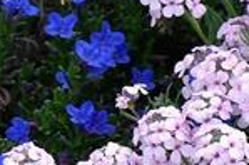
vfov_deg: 1.5
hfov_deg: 2.3
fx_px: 6253
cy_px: 161
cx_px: -401
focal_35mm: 905
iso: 400
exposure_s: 1/180
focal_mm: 90
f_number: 9.5
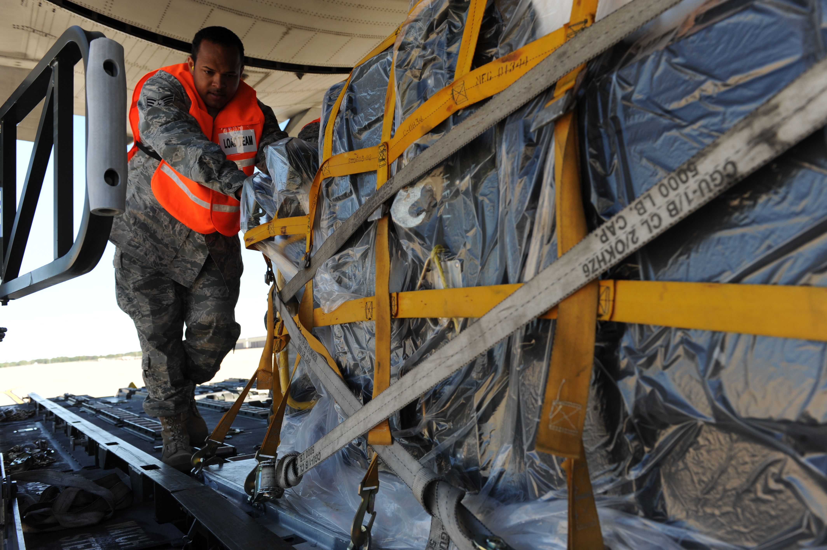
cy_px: 275
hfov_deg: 60.3
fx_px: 712
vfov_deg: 42.3
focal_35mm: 31
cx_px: 414
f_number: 6.3
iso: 320
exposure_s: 1/320
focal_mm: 31
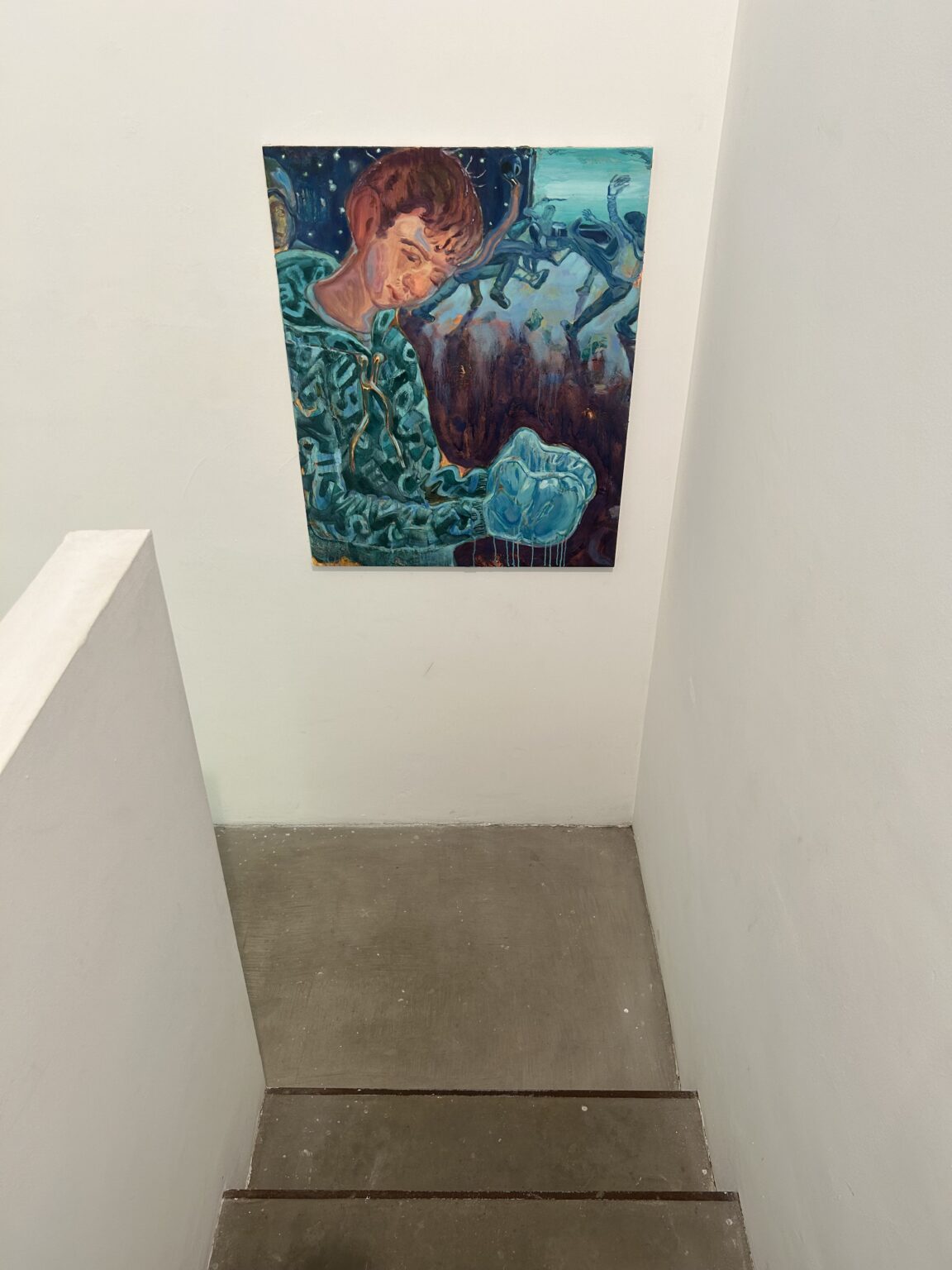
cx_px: 476
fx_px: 953
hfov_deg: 53.1
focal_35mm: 26
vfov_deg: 67.3
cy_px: 635
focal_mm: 5.7
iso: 64
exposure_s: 1/100
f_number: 1.5
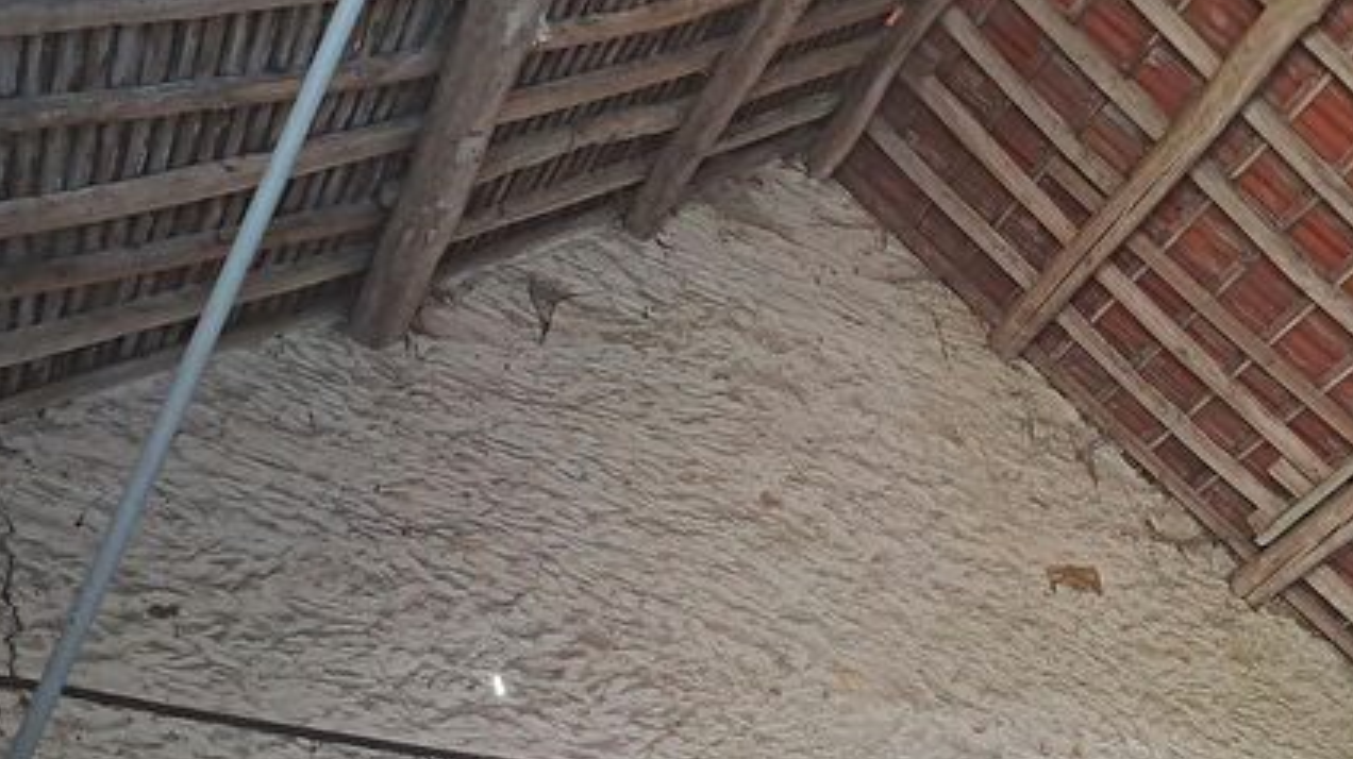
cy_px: 659
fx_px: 1614
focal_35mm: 45
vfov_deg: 25.8
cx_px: 878
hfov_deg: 45.0
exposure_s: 1/50
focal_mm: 4.65
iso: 250
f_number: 1.8
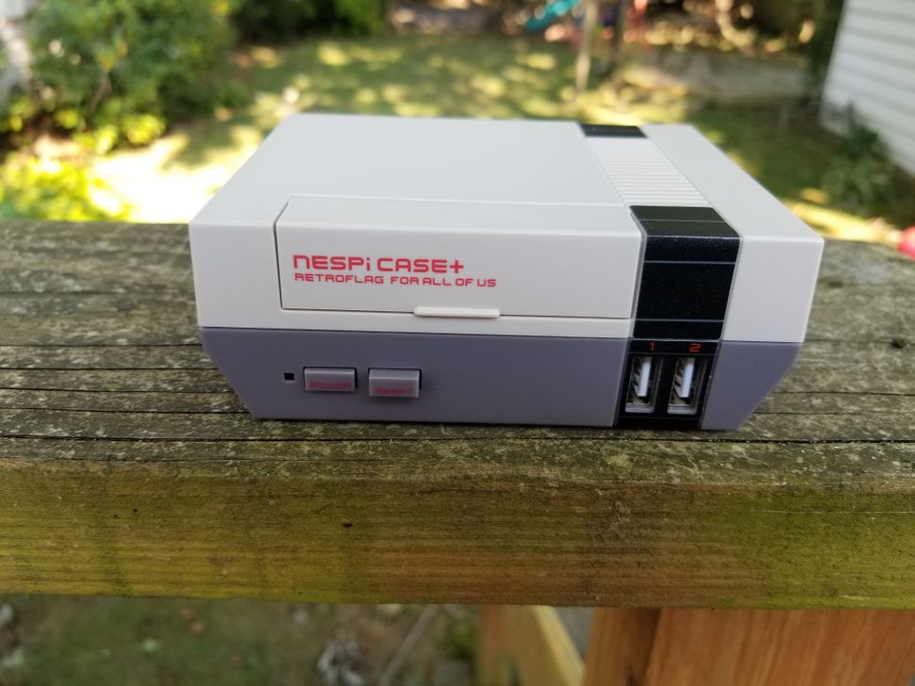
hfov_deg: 67.3
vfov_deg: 53.1
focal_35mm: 26
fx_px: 687
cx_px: 458
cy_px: 343
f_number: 1.7
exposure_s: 1/127
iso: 50
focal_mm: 4.25
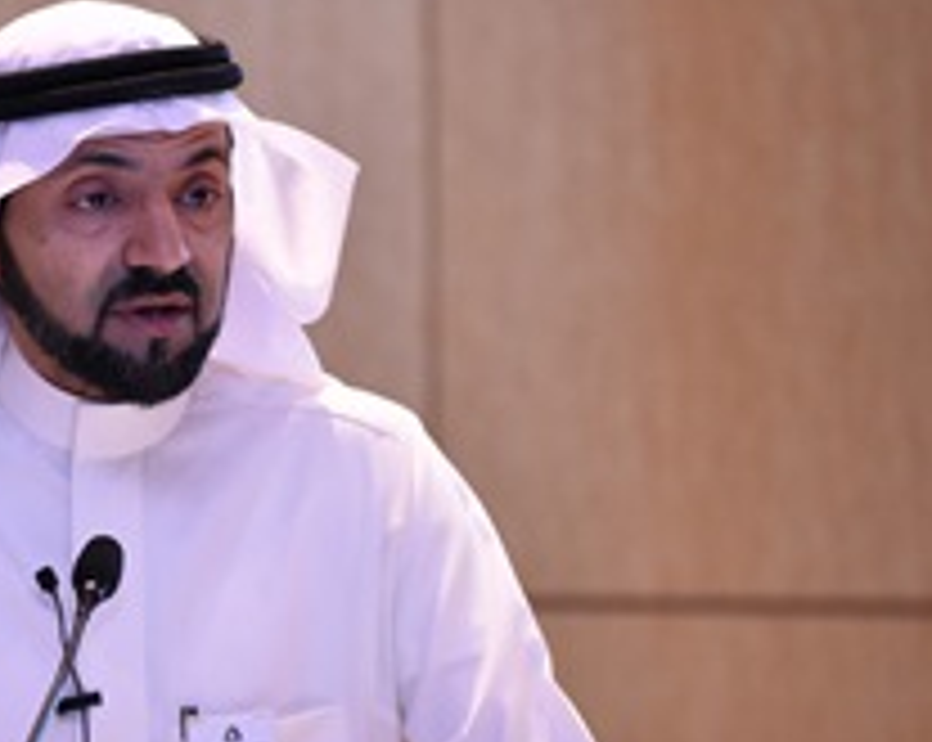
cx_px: 158
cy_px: 515
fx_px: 8236
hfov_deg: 6.5
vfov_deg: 5.2
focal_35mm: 299
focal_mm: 145
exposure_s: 1/100
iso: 4000
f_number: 4
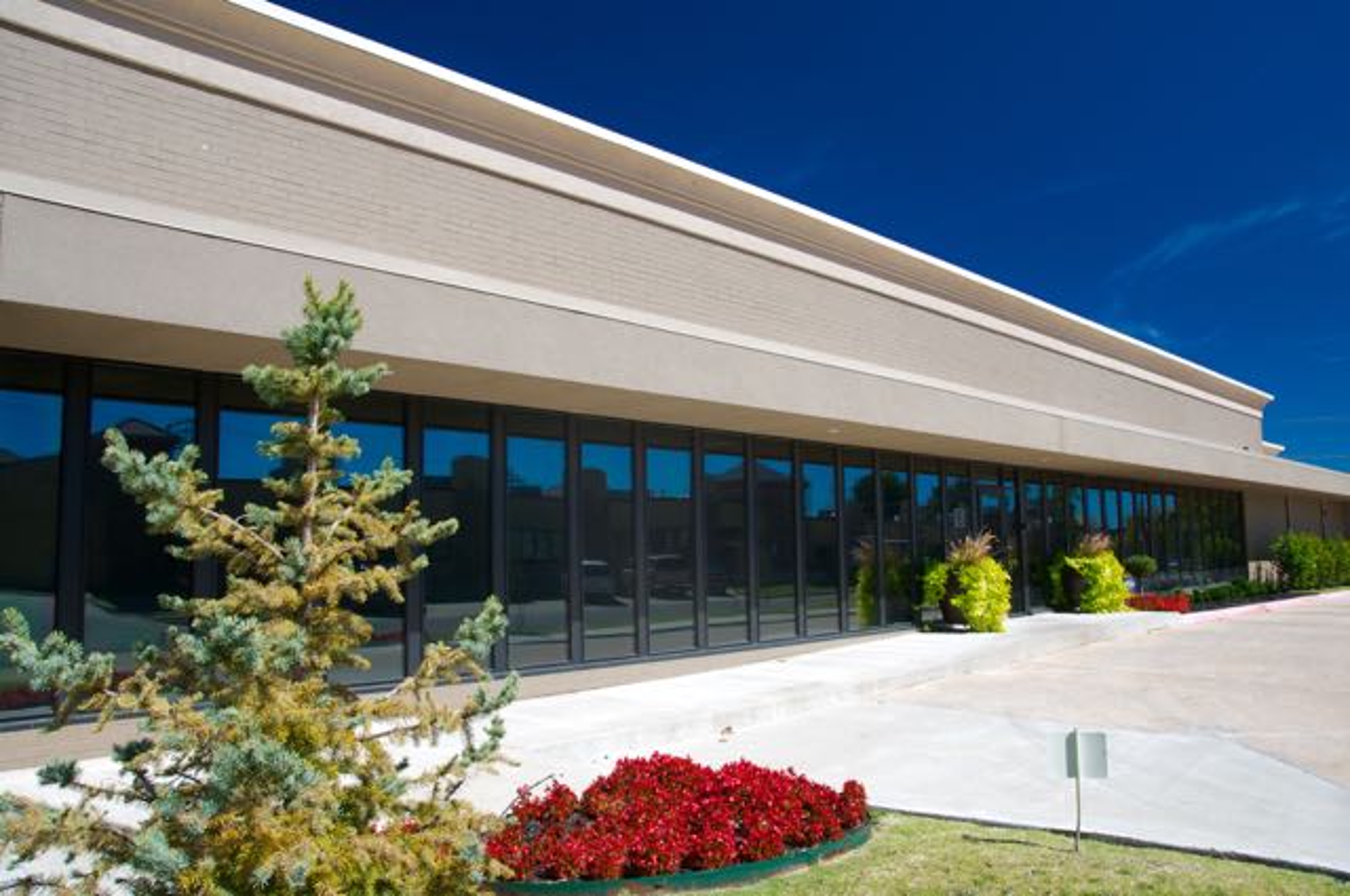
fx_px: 955
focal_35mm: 26
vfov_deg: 50.3
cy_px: 448
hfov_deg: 70.5
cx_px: 675
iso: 250
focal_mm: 17
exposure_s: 1/160
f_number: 9
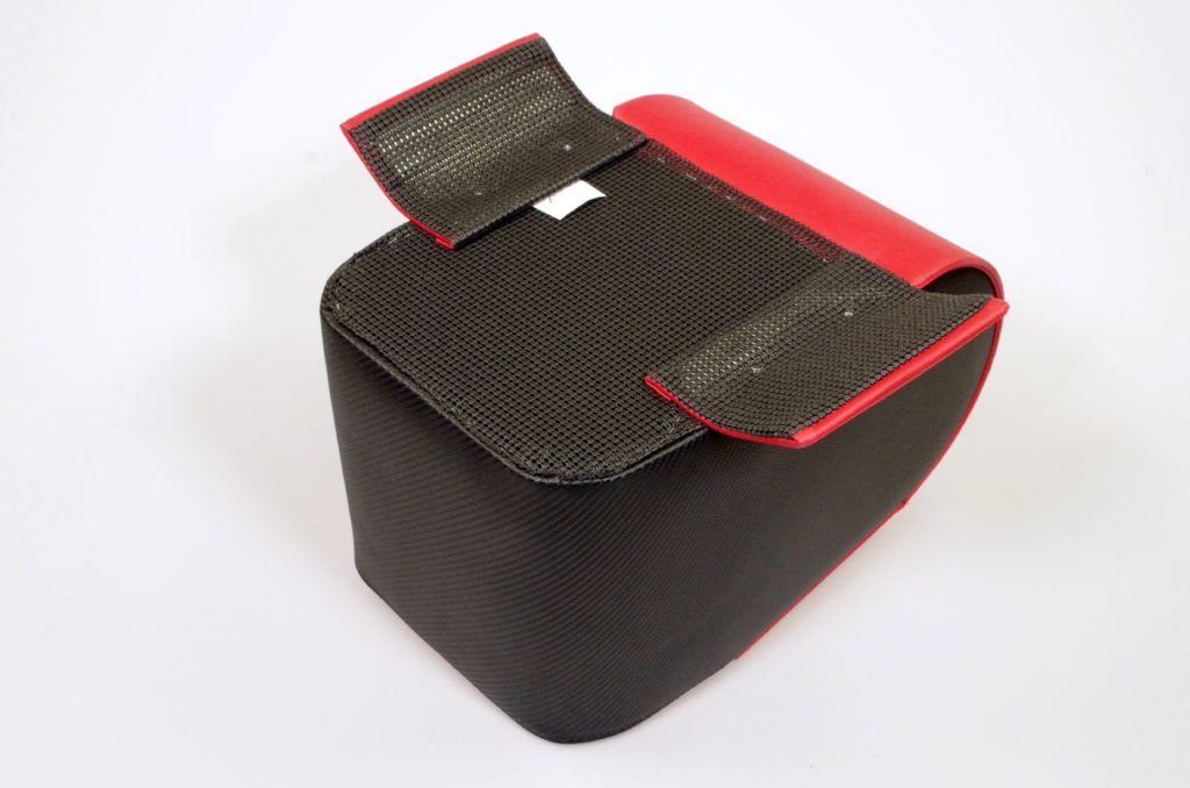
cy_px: 394
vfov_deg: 29.7
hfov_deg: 43.7
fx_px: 1484
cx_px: 595
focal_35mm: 45
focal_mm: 30
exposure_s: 1/60
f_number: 9
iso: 3200
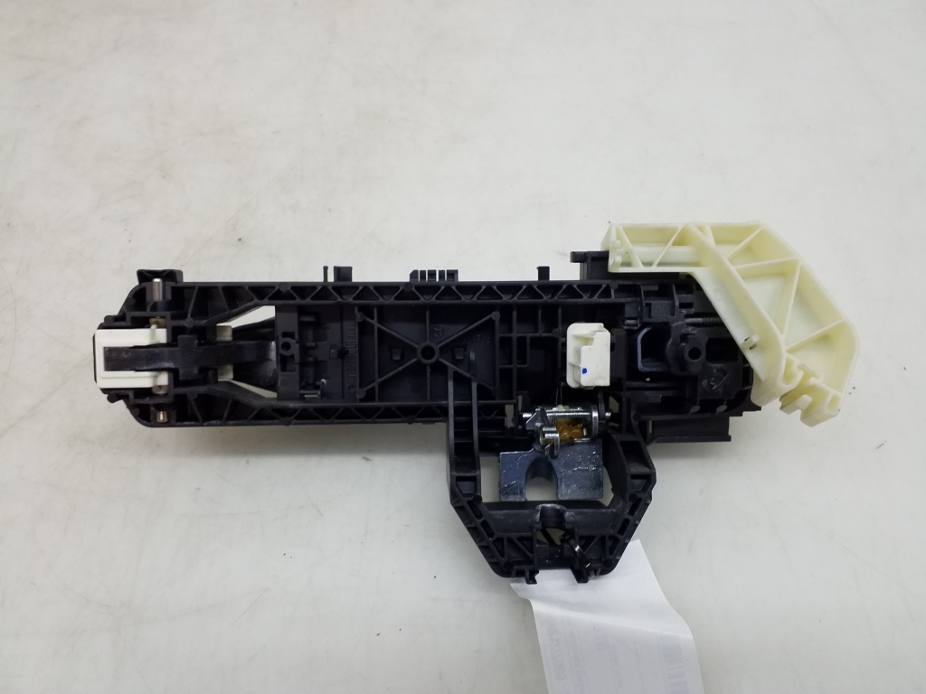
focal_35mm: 27
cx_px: 463
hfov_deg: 65.3
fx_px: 722
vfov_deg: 51.4
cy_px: 347
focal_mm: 3.6
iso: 125
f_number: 1.9
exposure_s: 1/50
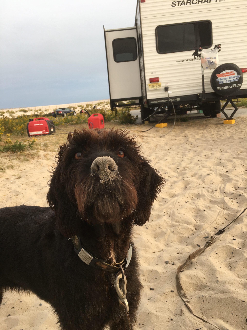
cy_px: 165
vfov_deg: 61.7
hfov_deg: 48.2
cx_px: 124
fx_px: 276
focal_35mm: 29
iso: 25
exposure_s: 1/151
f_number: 2.2
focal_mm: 4.15
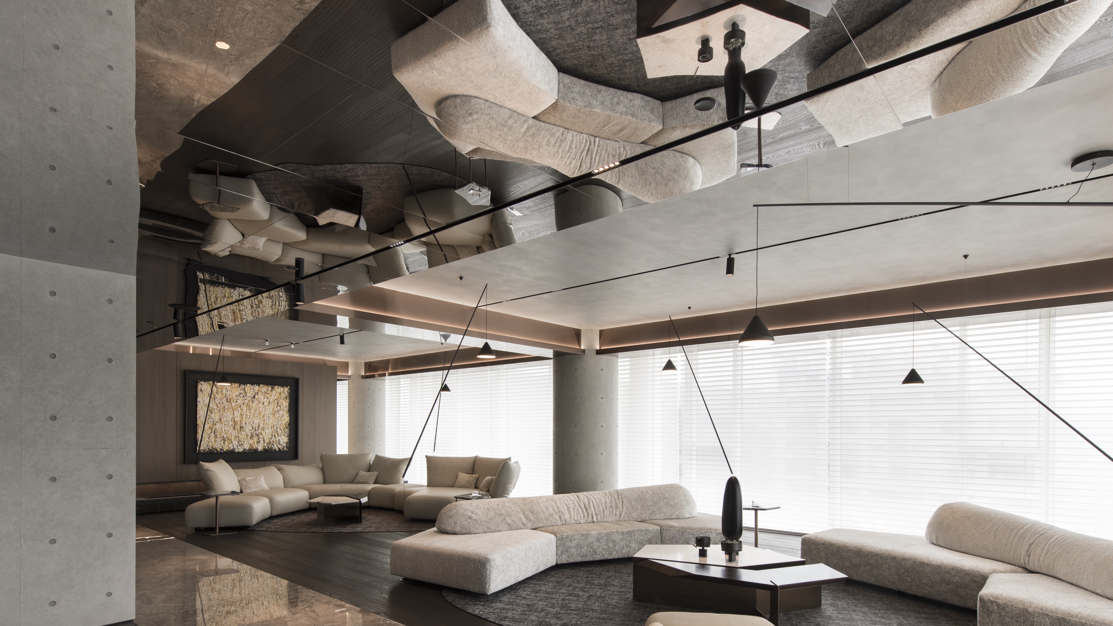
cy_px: 423
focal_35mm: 20
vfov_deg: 54.6
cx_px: 565
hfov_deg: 86.6
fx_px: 590
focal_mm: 16
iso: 200
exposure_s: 1/13
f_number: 10
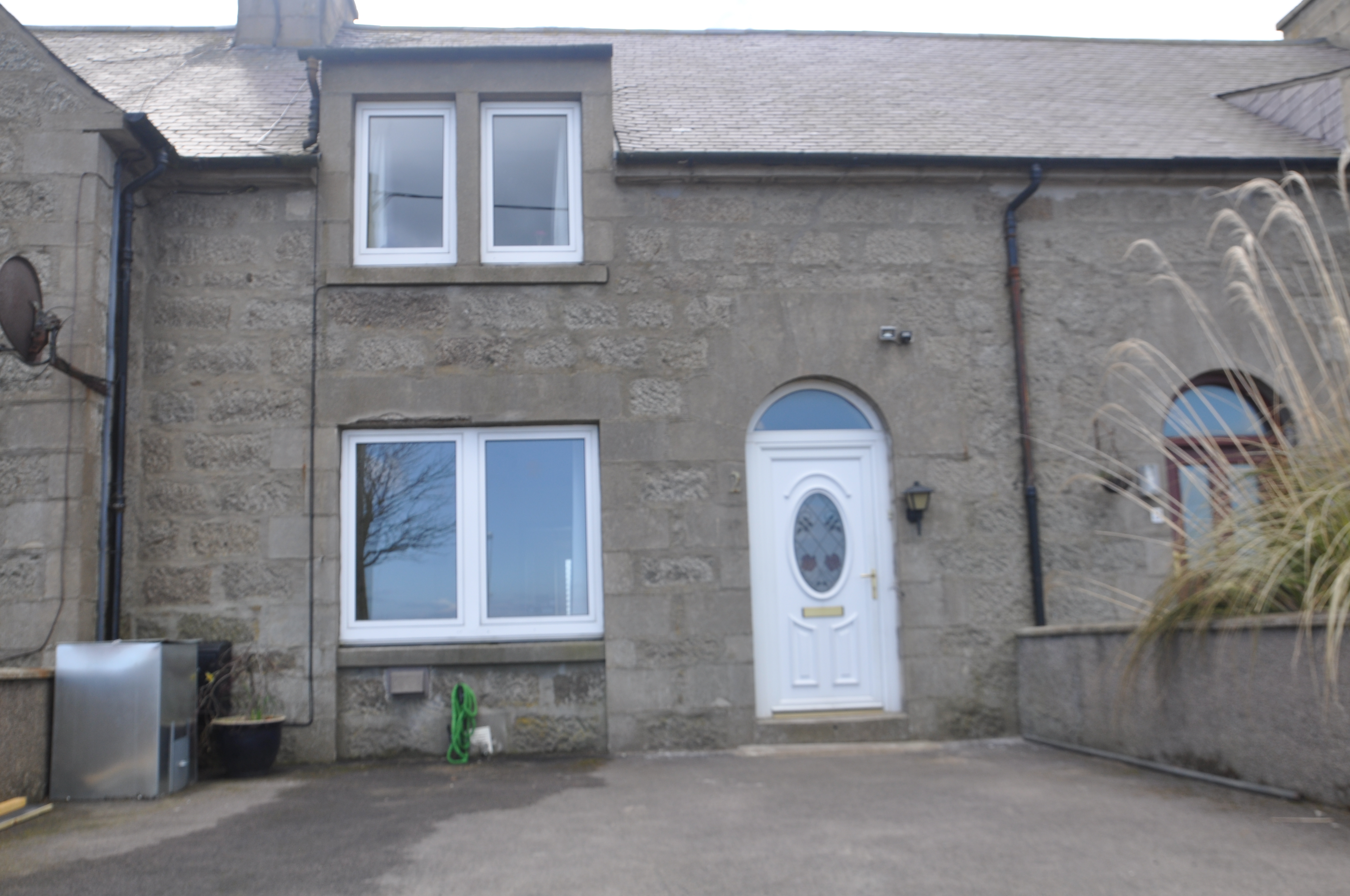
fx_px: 1124
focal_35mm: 30
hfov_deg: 62.0
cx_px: 675
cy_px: 448
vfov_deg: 43.5
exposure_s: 1/250
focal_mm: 20
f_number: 8
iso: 200
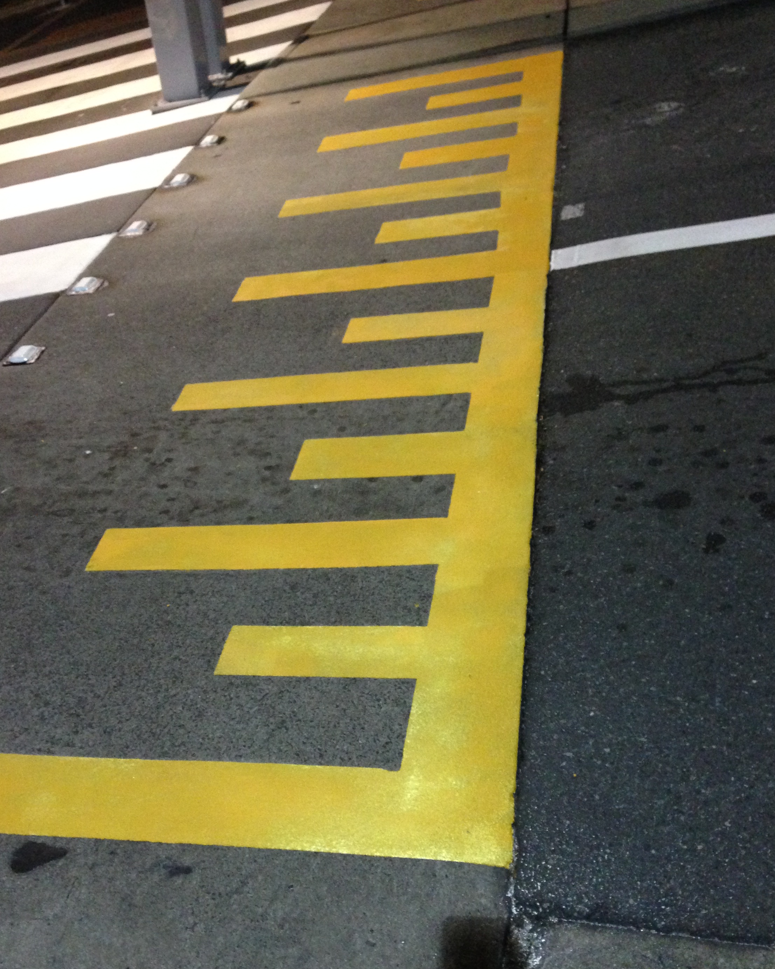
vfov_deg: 47.9
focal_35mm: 38
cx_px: 356
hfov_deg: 39.1
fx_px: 1090
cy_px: 518
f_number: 2.4
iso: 400
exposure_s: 1/17
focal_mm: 4.12
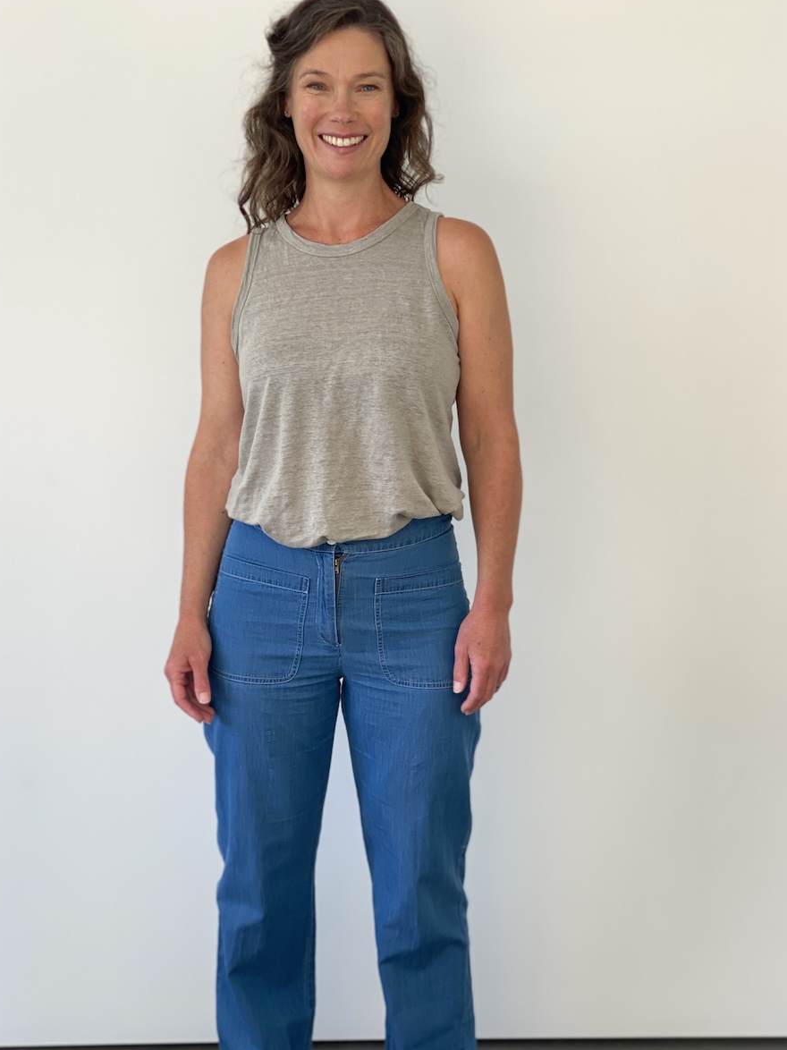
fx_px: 1789
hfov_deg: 24.8
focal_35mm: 59
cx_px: 364
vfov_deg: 32.7
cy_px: 517
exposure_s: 1/122
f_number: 2
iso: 20
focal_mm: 6
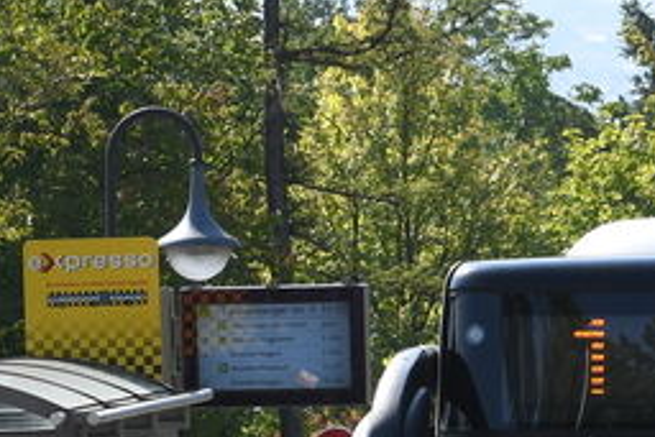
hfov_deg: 3.3
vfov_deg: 2.2
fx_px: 11505
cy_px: 337
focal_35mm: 632
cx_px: 550
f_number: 8
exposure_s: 1/320
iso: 200
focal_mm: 90
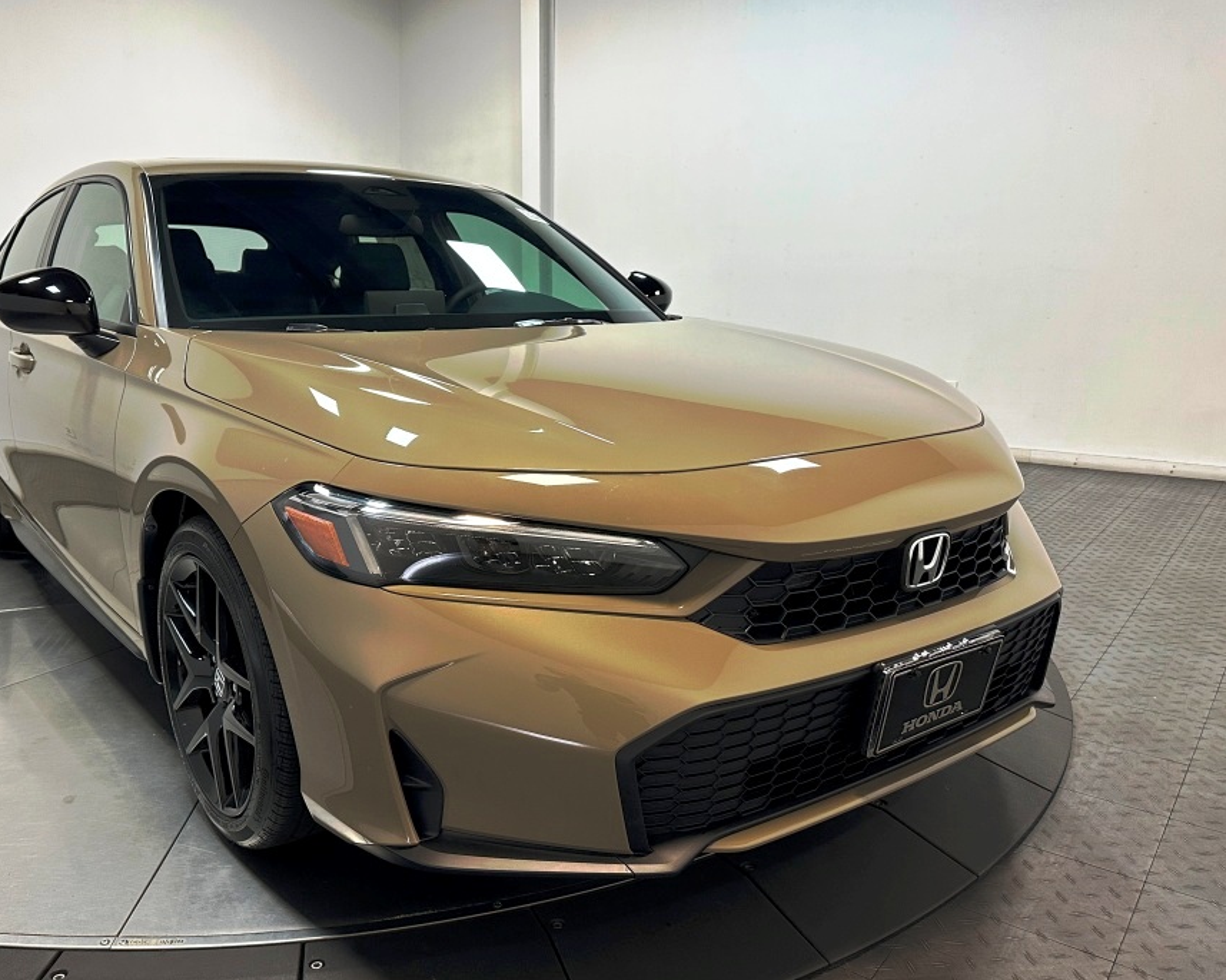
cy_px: 525
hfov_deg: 61.9
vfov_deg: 51.5
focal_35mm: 28
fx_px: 1016
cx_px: 518
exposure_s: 1/60
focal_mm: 6.86
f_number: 1.78
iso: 250
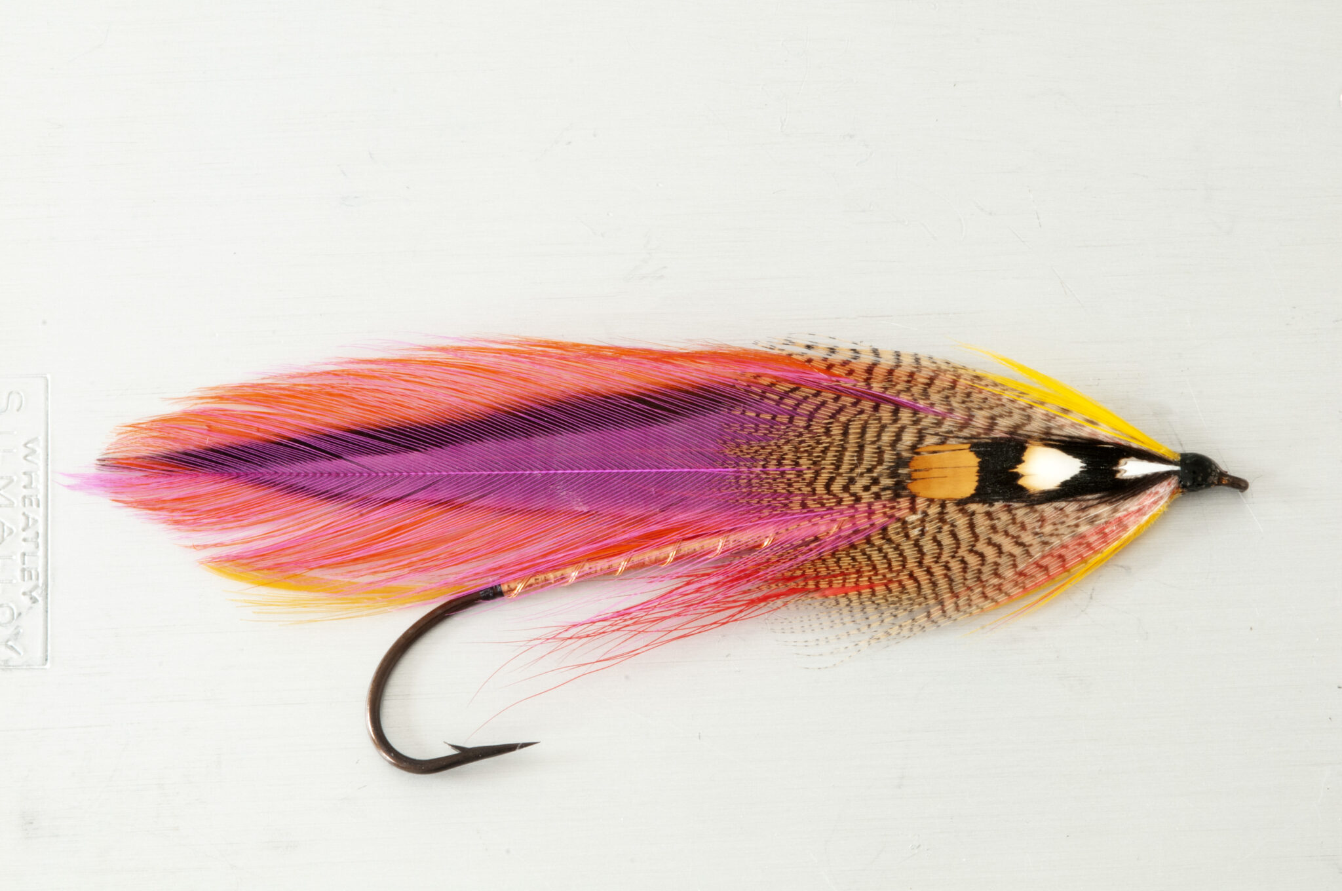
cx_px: 671
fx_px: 5864
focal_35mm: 158
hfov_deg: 13.1
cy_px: 446
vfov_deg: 8.7
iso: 200
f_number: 32
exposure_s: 6
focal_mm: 105
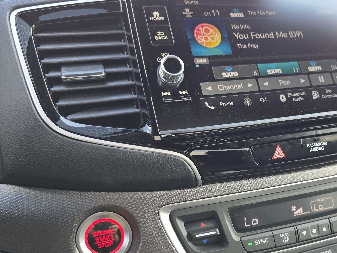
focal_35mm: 38
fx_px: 370
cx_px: 249
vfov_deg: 37.2
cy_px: 176
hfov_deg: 47.3
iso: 100
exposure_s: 1/180
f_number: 1.7
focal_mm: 6.3
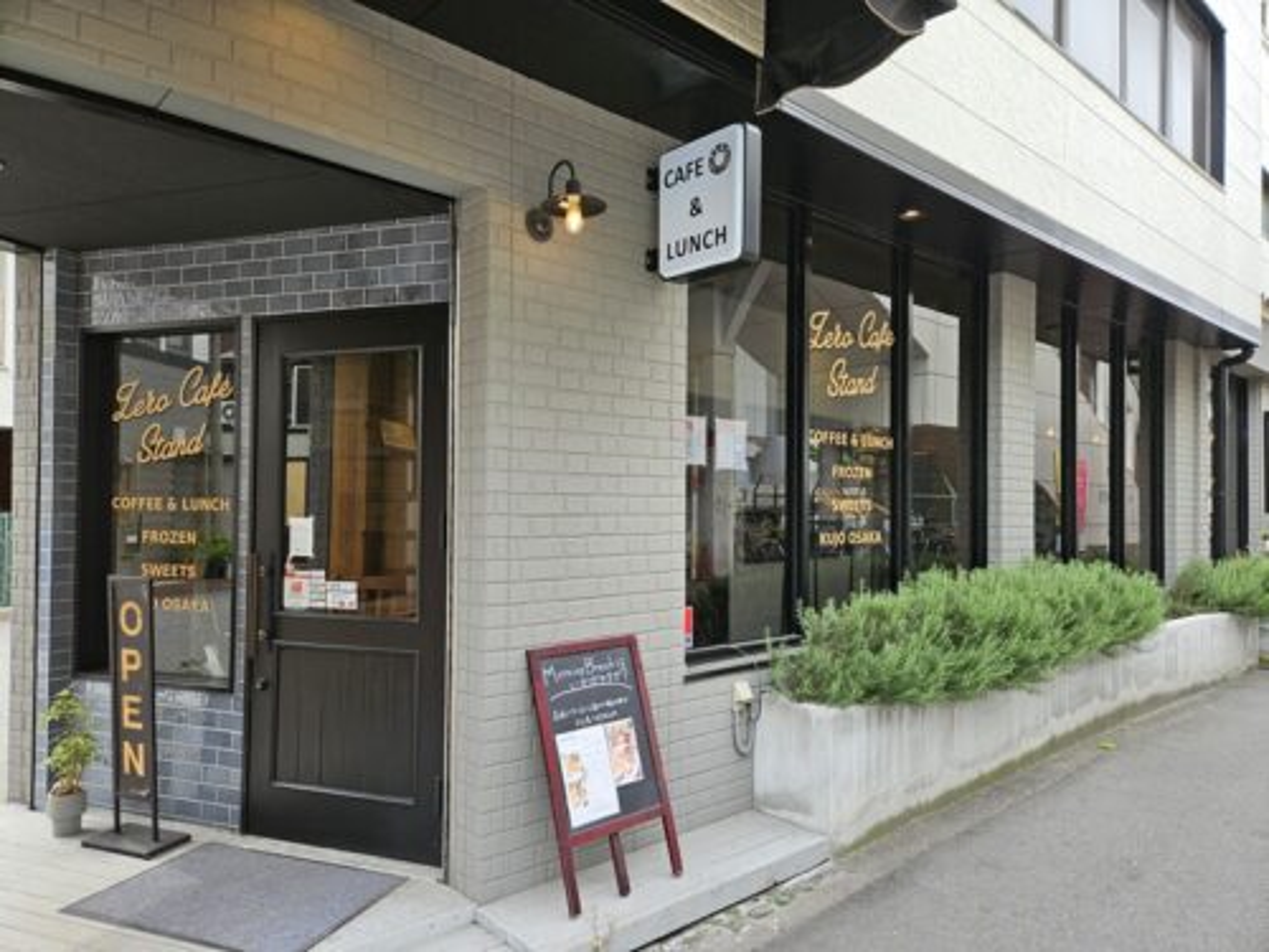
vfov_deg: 58.9
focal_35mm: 23
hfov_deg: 73.9
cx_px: 634
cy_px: 476
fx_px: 843
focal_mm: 5.4
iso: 25
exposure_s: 1/241
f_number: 1.8
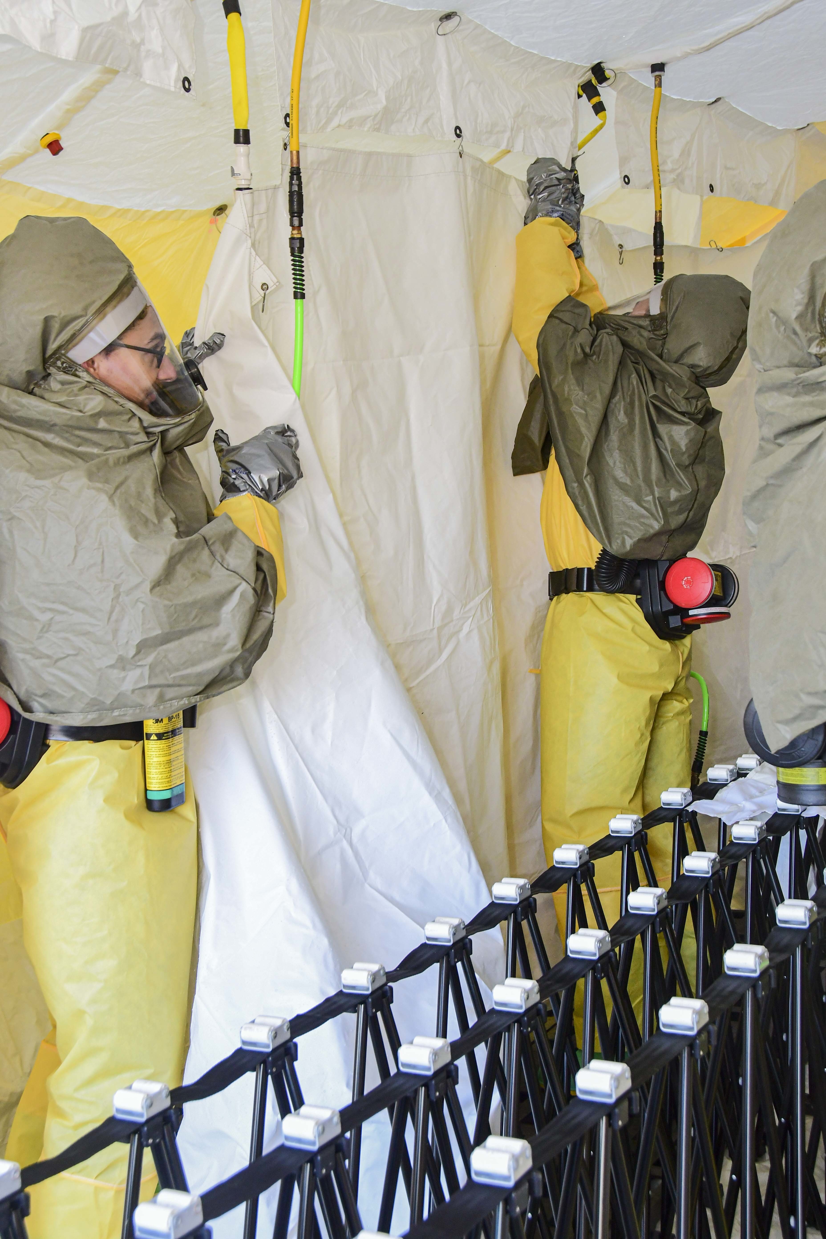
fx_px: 1755
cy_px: 620
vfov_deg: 38.9
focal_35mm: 51
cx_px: 413
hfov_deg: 26.5
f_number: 8
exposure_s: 1/160
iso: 1250
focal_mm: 34
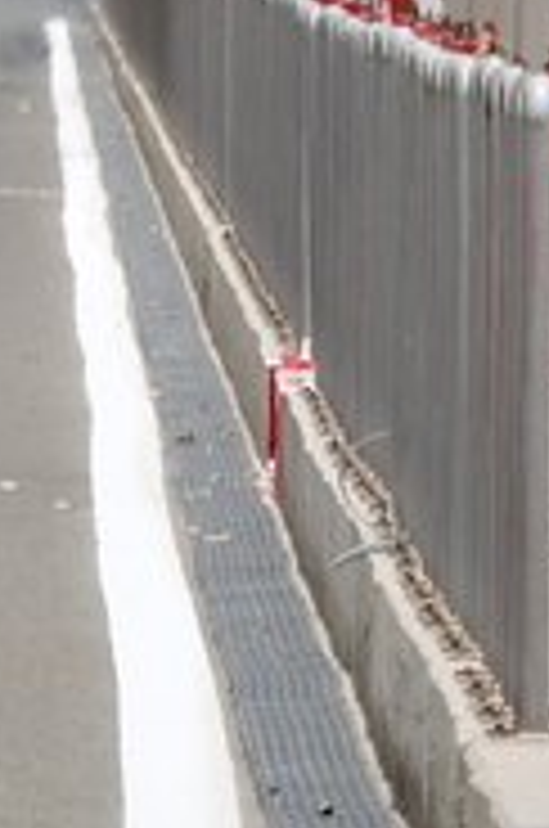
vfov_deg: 1.1
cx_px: -828
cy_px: -248
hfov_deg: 0.7
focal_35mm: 1960
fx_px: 45001
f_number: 9
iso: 100
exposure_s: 1/400
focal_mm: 200
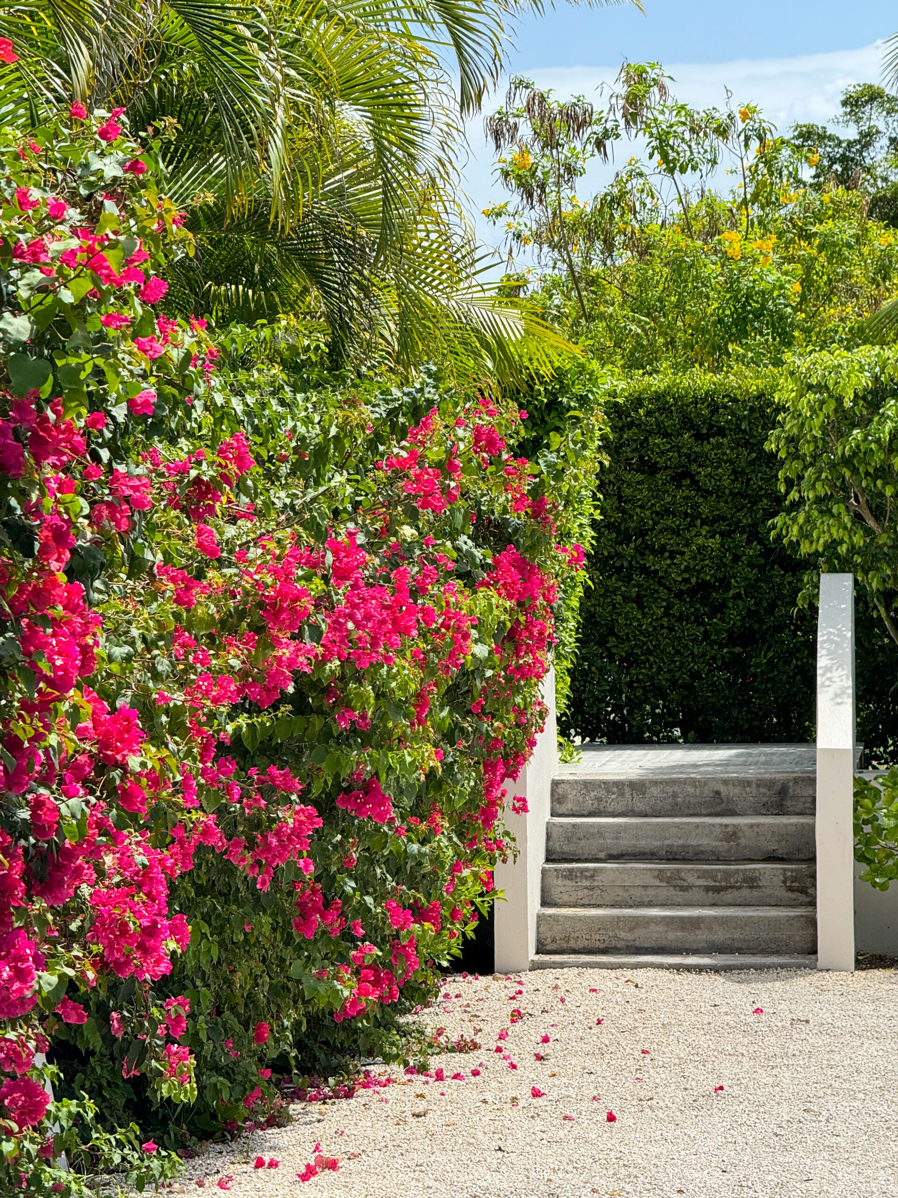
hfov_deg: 12.3
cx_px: 449
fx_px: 4151
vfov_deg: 16.4
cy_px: 599
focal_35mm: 120
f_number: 2.8
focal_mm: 15.66
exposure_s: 1/1000
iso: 50
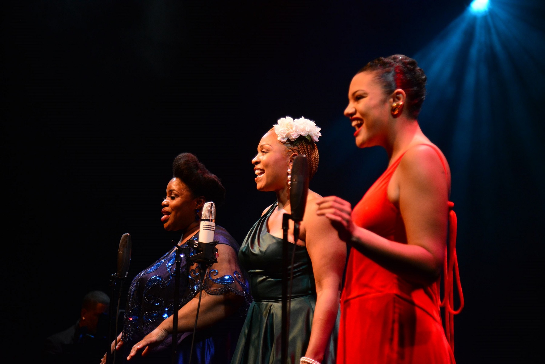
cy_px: 182
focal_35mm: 86
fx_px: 1302
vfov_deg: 15.9
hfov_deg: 23.6
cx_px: 272
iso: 1600
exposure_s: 1/400
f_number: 4
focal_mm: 86
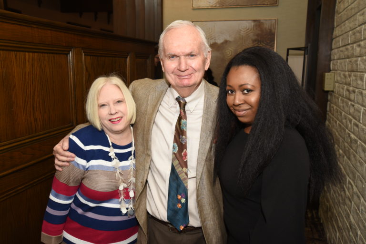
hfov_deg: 55.8
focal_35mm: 34
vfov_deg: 38.9
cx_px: 183
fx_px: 346
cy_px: 122
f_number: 7.1
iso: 1000
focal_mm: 34
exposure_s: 1/125
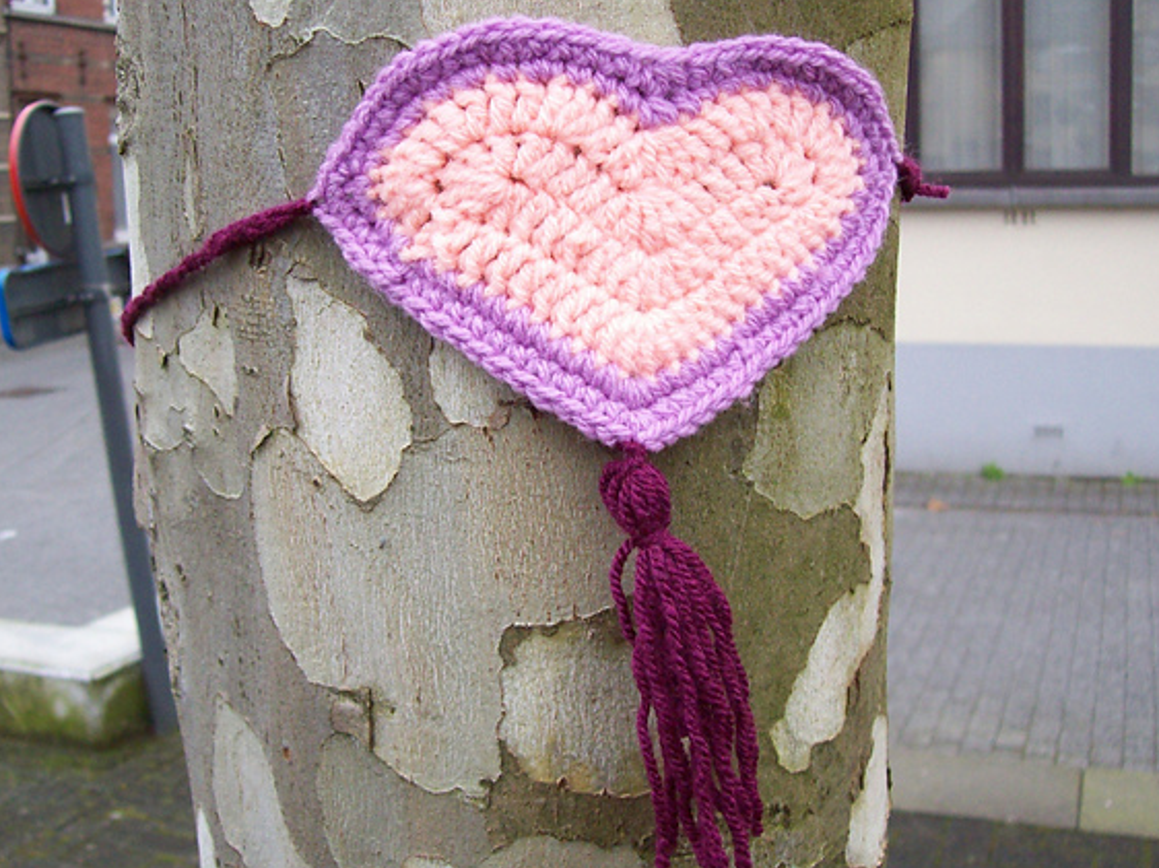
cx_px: 575
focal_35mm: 41
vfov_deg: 35.1
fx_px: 1372
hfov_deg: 45.8
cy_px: 416
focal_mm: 6
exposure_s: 1/33.9
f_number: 2.7
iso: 160
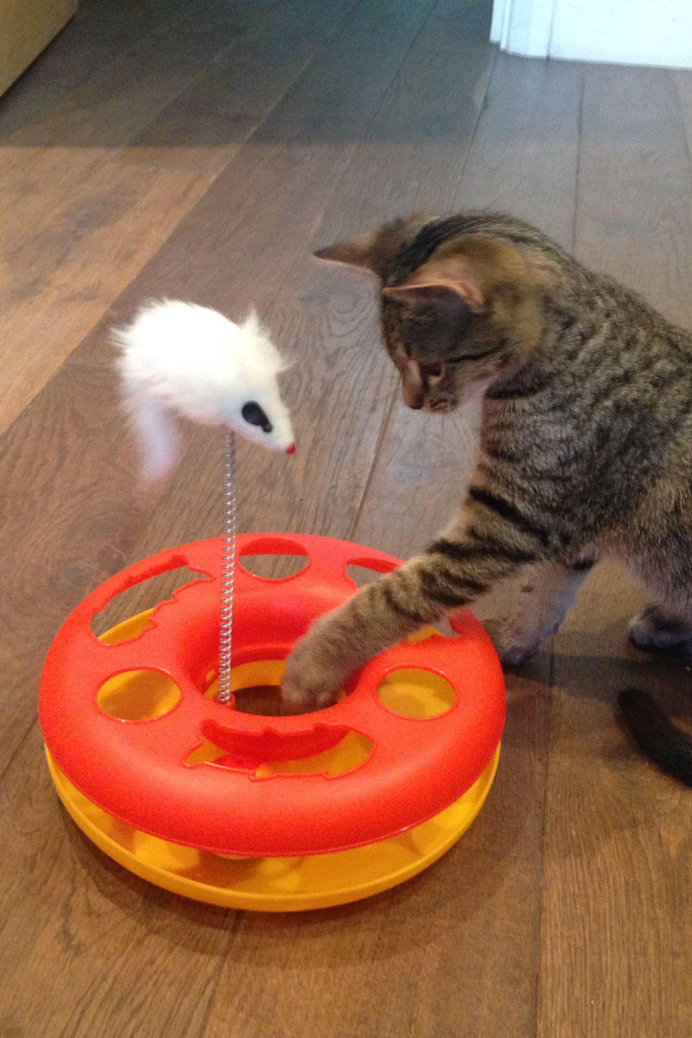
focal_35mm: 46
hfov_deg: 29.2
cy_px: 521
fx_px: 1326
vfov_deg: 42.7
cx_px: 364
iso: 400
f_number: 2.4
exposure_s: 1/15
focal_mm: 4.12
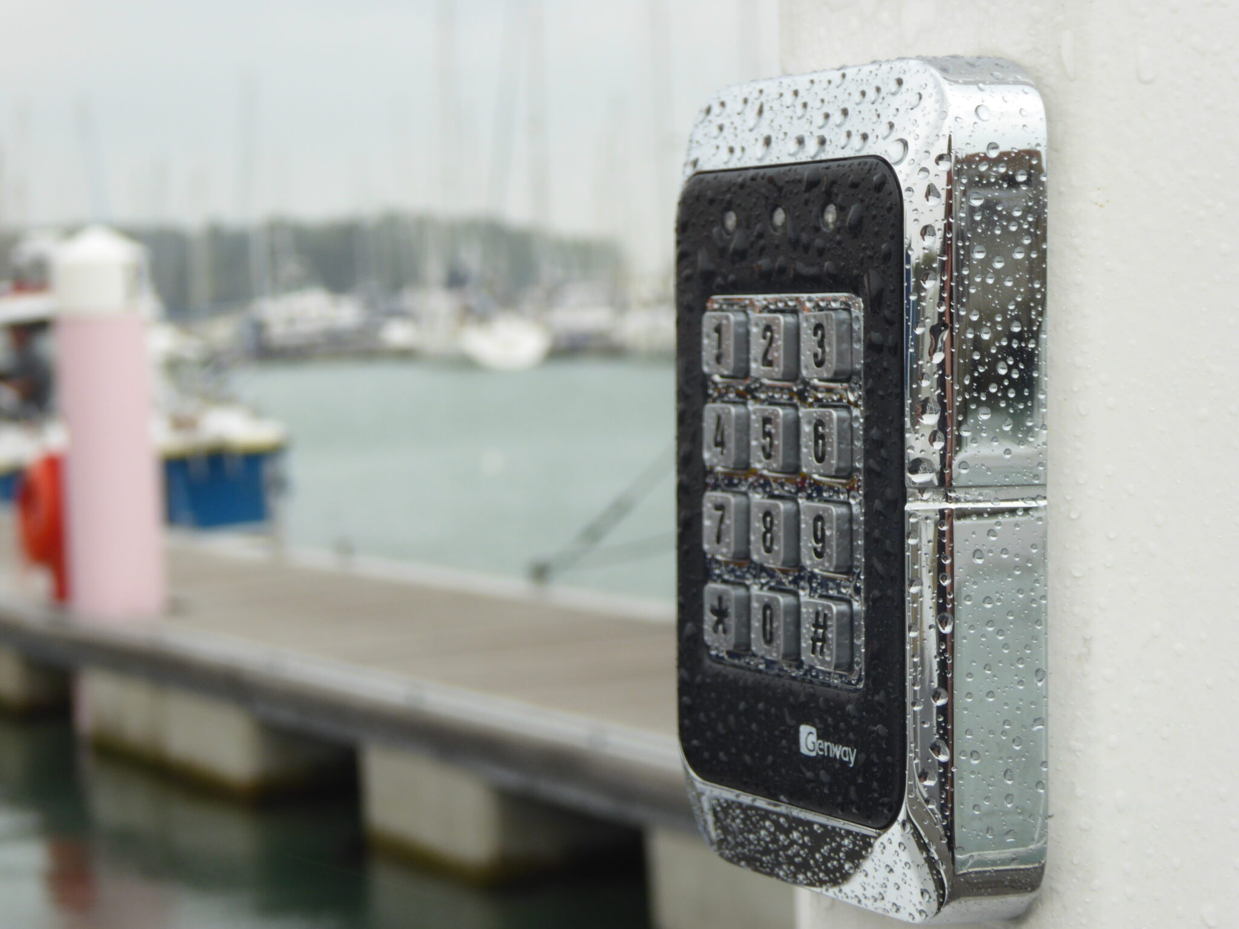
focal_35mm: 85
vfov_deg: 17.4
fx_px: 3042
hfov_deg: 23.0
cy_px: 464
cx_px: 620
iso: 100
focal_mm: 14.1
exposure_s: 1/125
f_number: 4.7
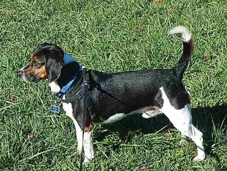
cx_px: 114
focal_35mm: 132
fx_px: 866
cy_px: 86
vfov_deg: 11.2
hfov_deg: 14.9
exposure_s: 1/500
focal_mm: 23.4
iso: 125
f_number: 4.8
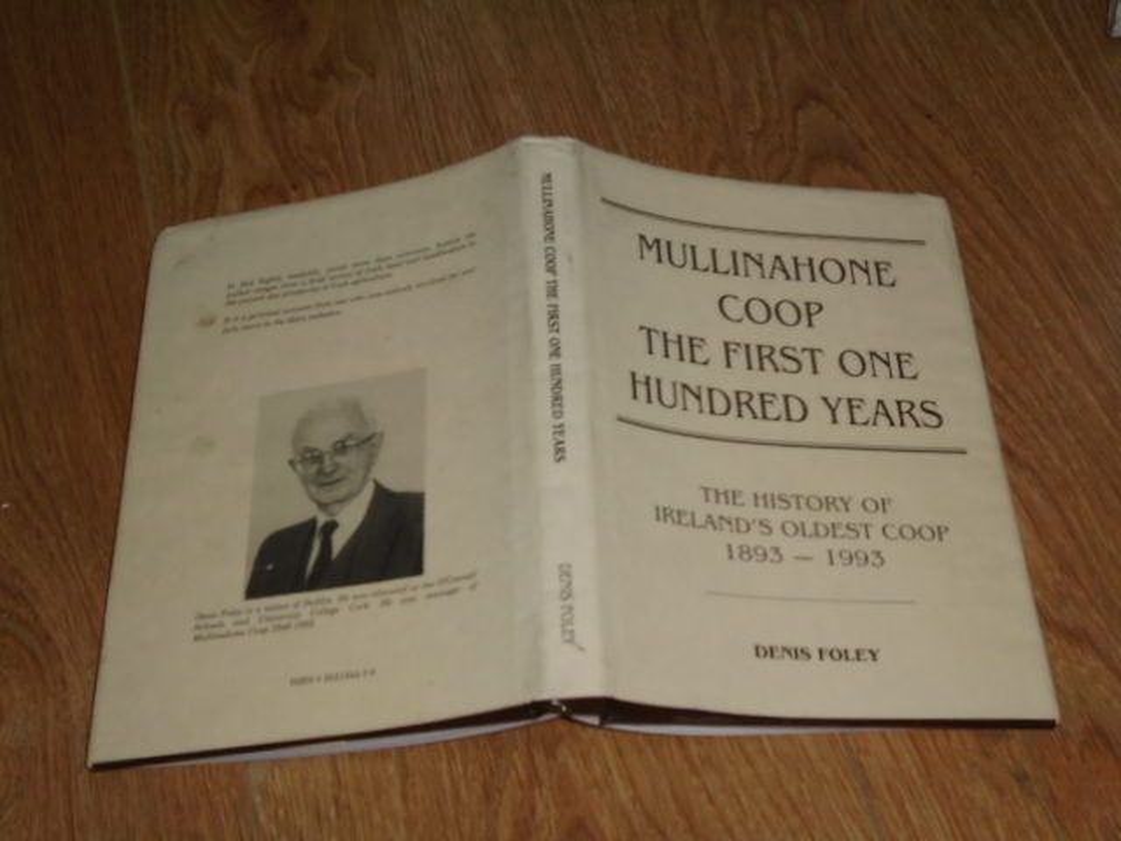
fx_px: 1587
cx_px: 560
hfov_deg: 38.9
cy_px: 420
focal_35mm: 49
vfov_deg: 29.7
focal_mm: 8.7
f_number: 4.5
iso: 200
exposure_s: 1/50
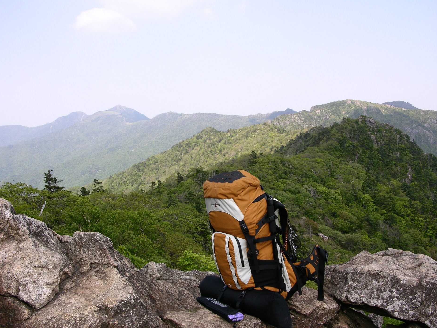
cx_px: 223
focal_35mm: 36
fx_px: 454
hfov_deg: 51.4
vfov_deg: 39.7
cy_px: 167
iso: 50
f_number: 7.1
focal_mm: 8.9
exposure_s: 1/96.7
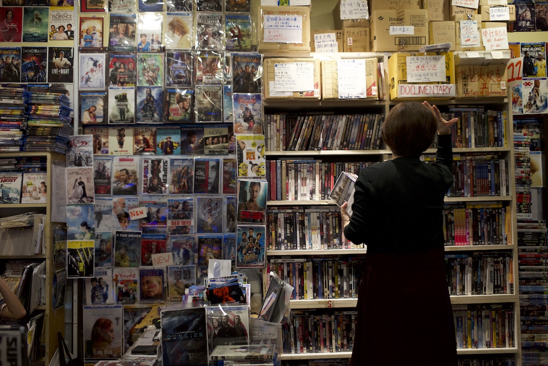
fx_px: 533
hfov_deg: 54.4
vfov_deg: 37.9
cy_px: 183
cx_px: 274
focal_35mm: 35
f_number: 2.8
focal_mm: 35
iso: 2000
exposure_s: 1/160
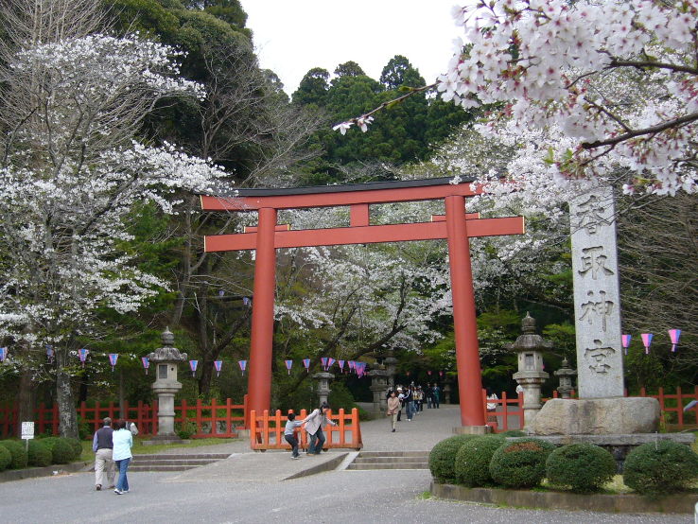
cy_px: 262
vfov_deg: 24.0
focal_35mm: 61
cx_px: 349
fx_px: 1230
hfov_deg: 31.7
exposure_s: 1/160
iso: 80
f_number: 3.2
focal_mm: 7.5
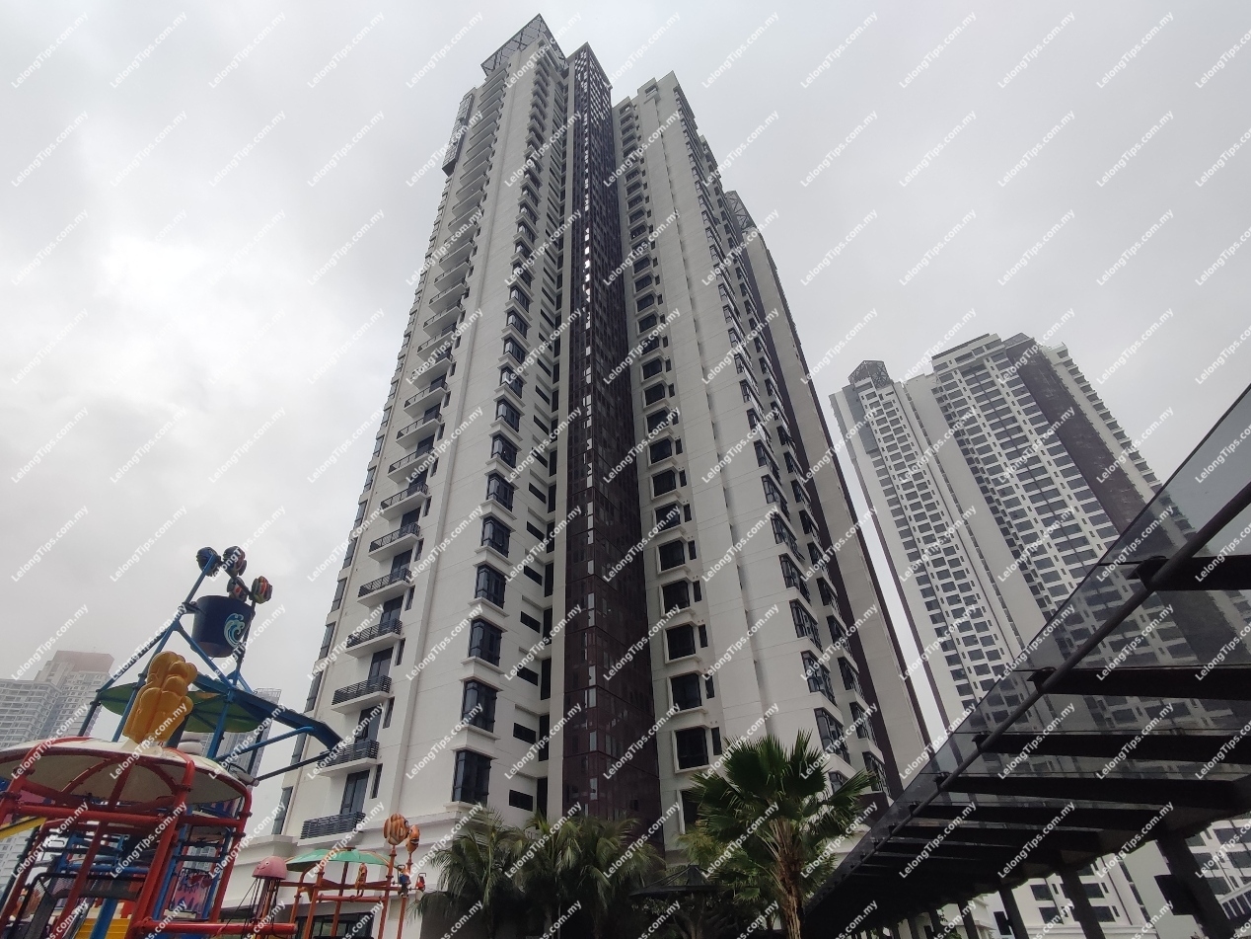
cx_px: 626
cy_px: 470
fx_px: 578
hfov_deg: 94.5
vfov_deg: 78.1
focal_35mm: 16
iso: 50
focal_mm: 1.65
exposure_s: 1/2456
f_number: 2.2
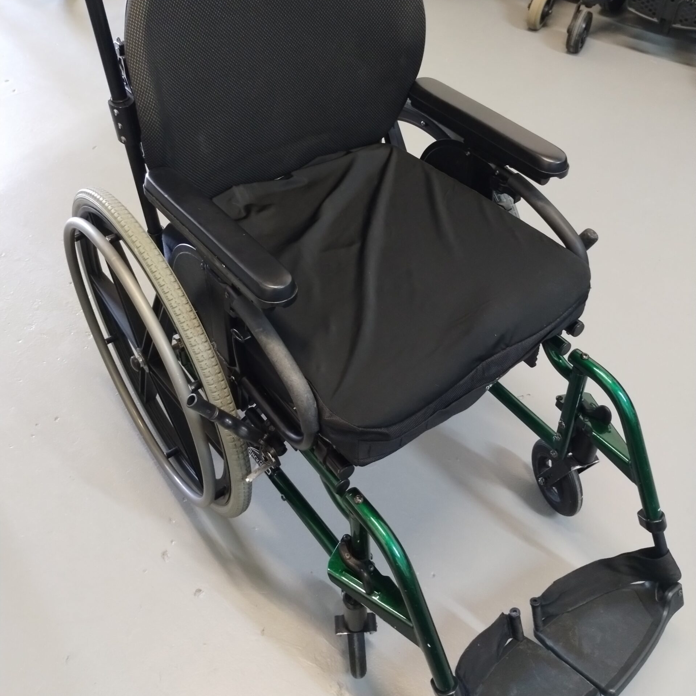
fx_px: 751
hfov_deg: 49.7
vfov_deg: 49.3
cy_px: 261
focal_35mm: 33
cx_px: 349
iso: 3131
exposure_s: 1/17.1
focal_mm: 4.27
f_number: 1.8
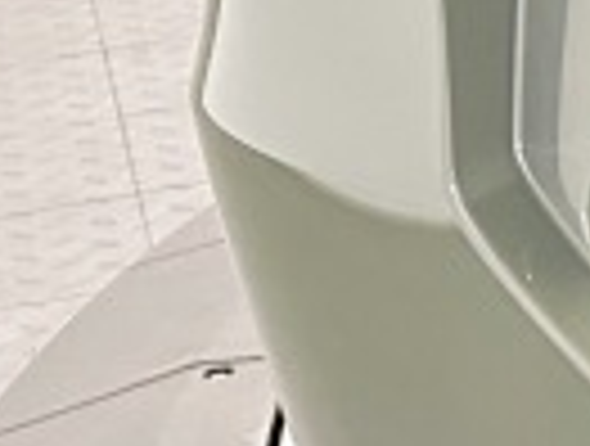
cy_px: -410
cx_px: 2243
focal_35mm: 187
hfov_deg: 7.7
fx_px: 3196
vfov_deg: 7.7
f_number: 1.78
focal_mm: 6.86
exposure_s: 1/30
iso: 800
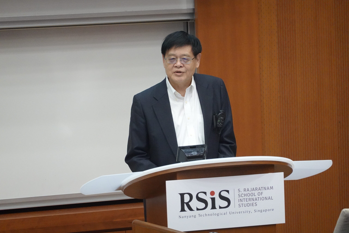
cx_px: 174
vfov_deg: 6.9
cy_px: 116
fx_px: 1939
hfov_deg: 10.3
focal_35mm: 200
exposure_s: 1/125
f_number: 4.5
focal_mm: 72
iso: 2500
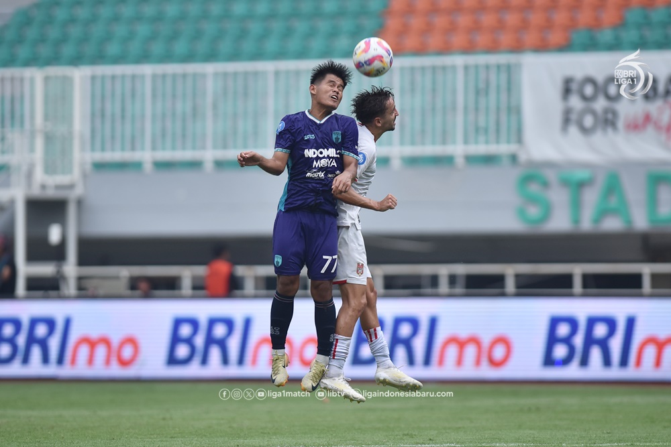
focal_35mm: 300
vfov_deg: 4.6
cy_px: 224
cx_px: 336
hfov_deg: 6.9
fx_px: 5592
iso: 250
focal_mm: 300
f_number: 2.8
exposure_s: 1/1250
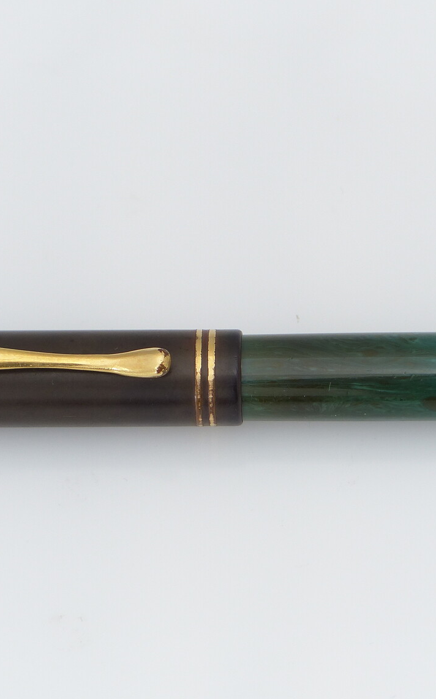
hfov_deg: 2.3
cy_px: 367
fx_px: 10899
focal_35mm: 573
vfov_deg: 3.7
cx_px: 209
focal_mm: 69.3
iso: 100
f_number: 3.5
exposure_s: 1/125
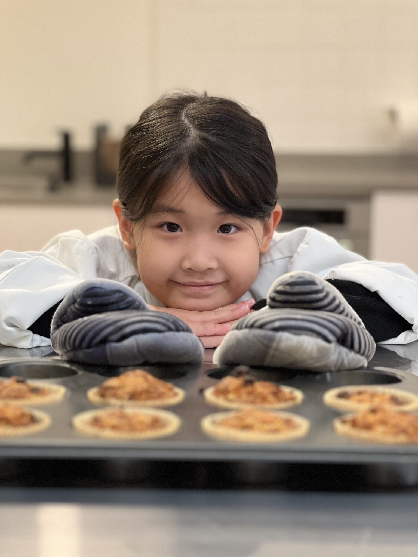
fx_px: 1240
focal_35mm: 77
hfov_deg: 19.1
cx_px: 209
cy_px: 278
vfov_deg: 25.3
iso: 400
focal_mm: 9
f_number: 2.8
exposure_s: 1/30
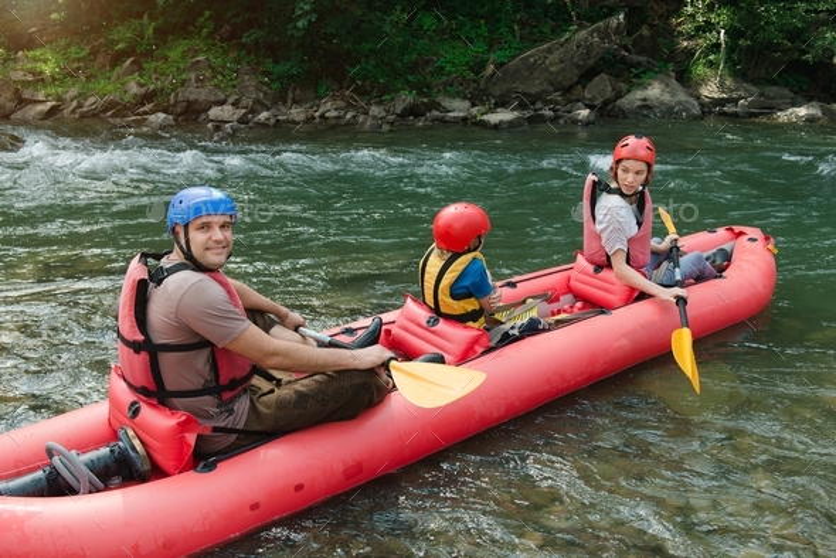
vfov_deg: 35.1
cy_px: 279
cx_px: 418
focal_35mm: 38
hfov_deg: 50.7
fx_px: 883
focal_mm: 38
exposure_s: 1/250
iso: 250
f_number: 7.1
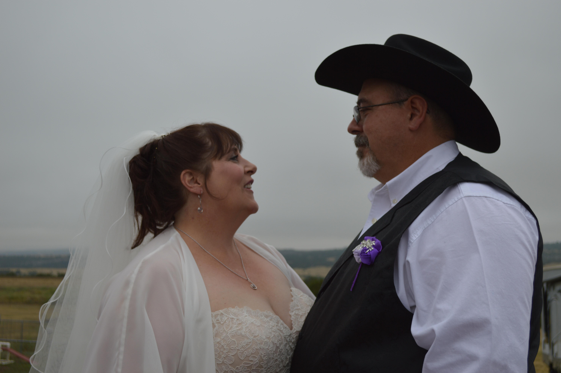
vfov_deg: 26.4
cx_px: 280
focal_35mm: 51
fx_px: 794
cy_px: 186
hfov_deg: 38.9
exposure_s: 1/160
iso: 100
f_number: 5
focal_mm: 34
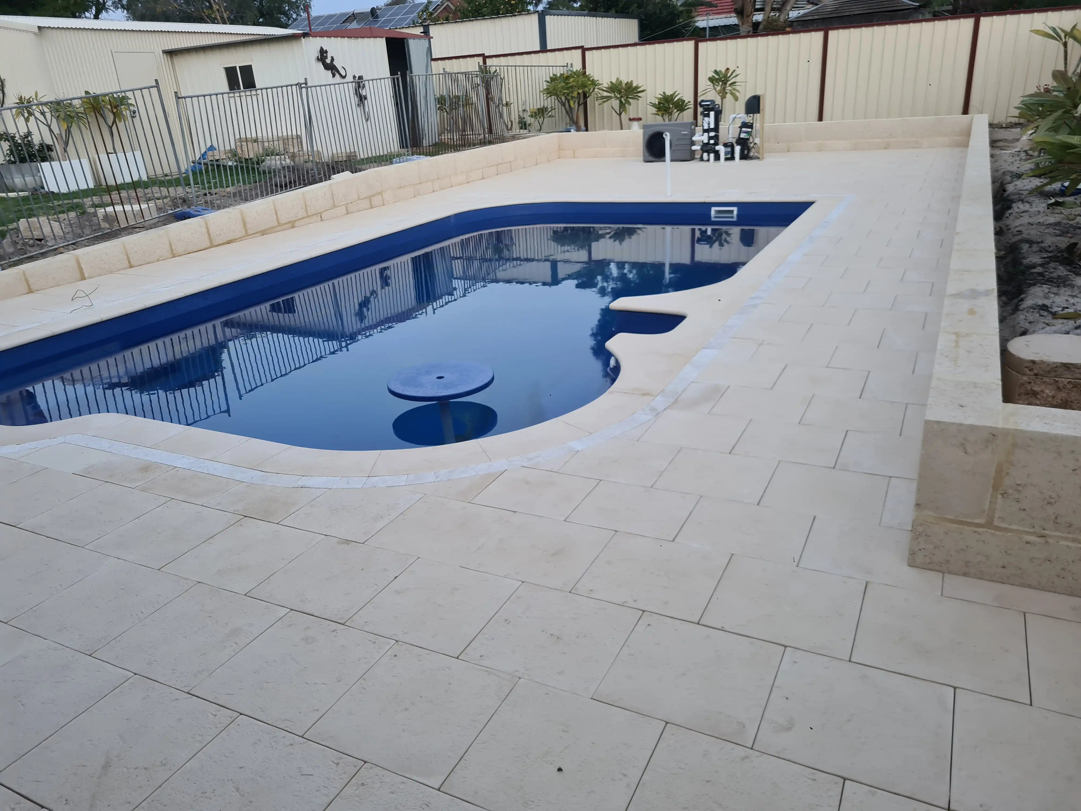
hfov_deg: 67.3
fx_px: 812
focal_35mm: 26
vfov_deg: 53.1
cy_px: 406
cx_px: 540
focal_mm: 5.4
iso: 125
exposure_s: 1/50
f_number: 1.8
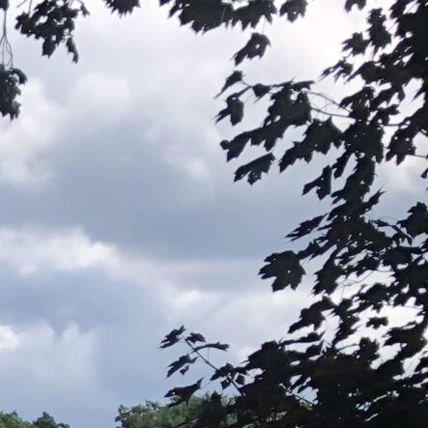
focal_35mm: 143
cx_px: -742
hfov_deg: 10.0
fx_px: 2000
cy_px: 910
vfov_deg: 10.9
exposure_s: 1/857
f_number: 1.8
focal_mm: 3.99
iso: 20
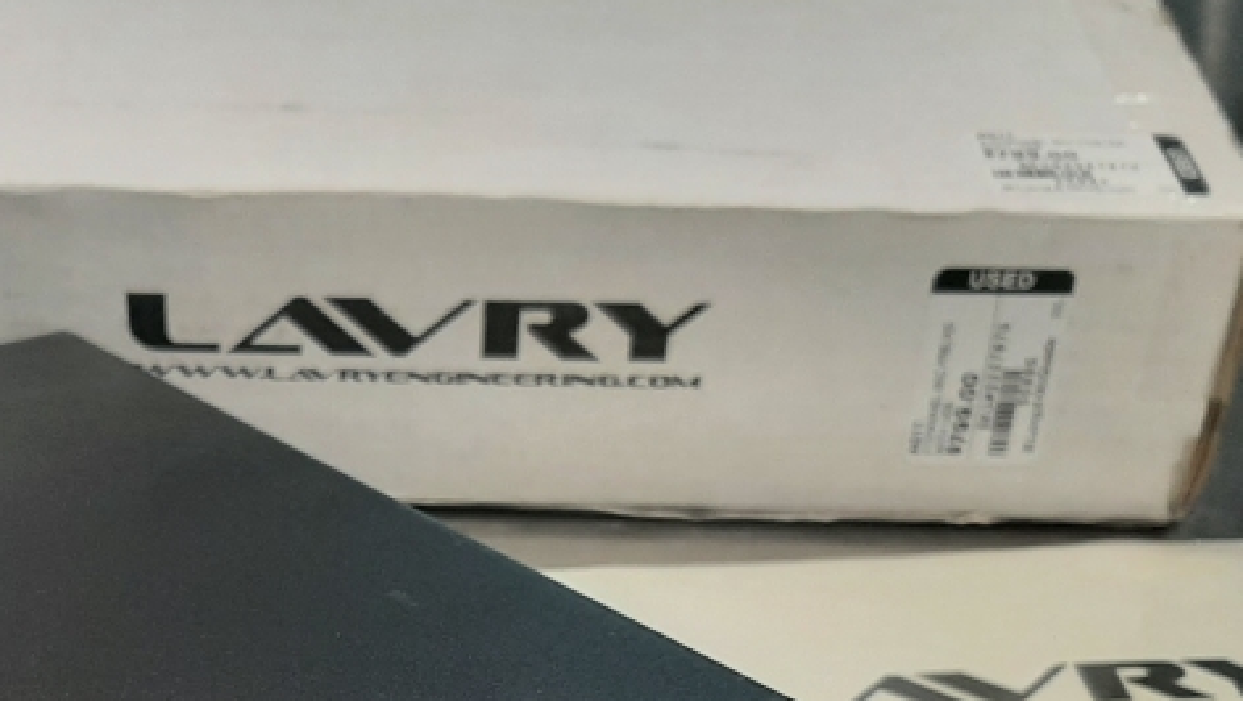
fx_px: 2176
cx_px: 337
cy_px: 810
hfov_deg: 31.4
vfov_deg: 17.5
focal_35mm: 66
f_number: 1.7
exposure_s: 1/120
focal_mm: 3.93
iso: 80
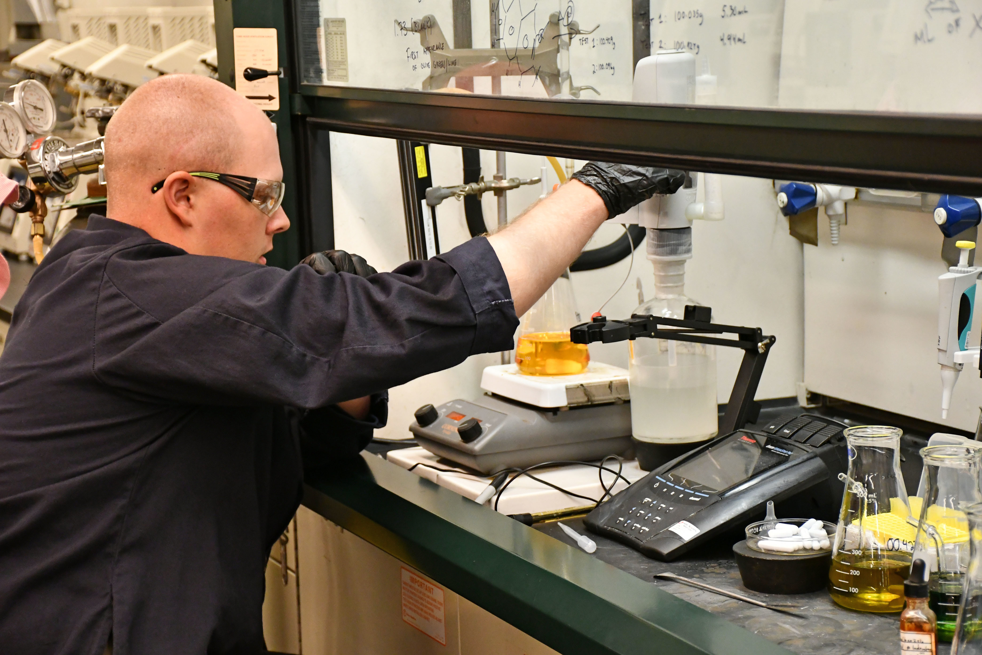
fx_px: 2291
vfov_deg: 16.3
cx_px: 491
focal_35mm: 84
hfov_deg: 24.2
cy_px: 328
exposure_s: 1/200
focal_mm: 56
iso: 3200
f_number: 4.8
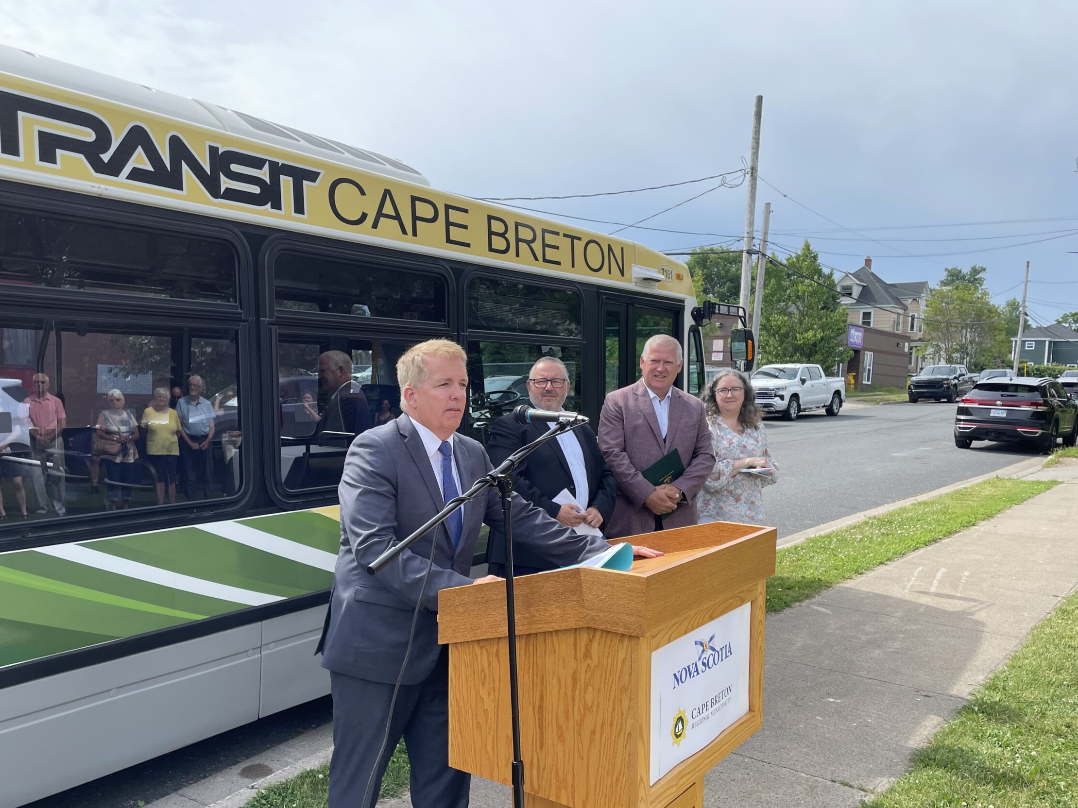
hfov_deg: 59.7
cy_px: 457
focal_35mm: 30
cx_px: 458
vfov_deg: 46.7
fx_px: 934
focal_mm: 4.2
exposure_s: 1/1689
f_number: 1.6
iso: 32
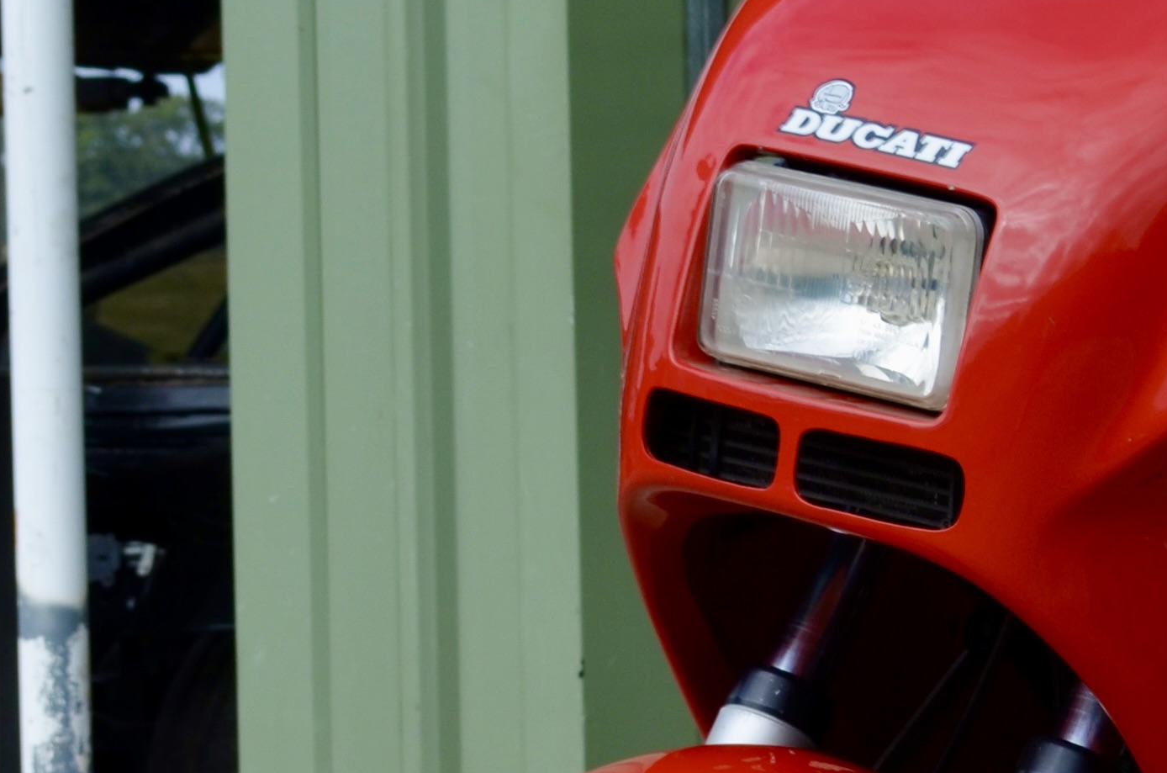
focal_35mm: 213
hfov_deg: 9.4
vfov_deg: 6.4
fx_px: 6890
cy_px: 841
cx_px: 1754
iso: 140
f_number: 8
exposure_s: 1/250
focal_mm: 40
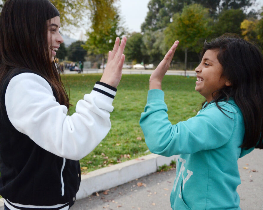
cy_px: 105
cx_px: 113
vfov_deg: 36.5
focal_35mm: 41
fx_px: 319
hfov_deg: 44.7
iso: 2000
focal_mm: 24
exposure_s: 1/8000
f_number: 4
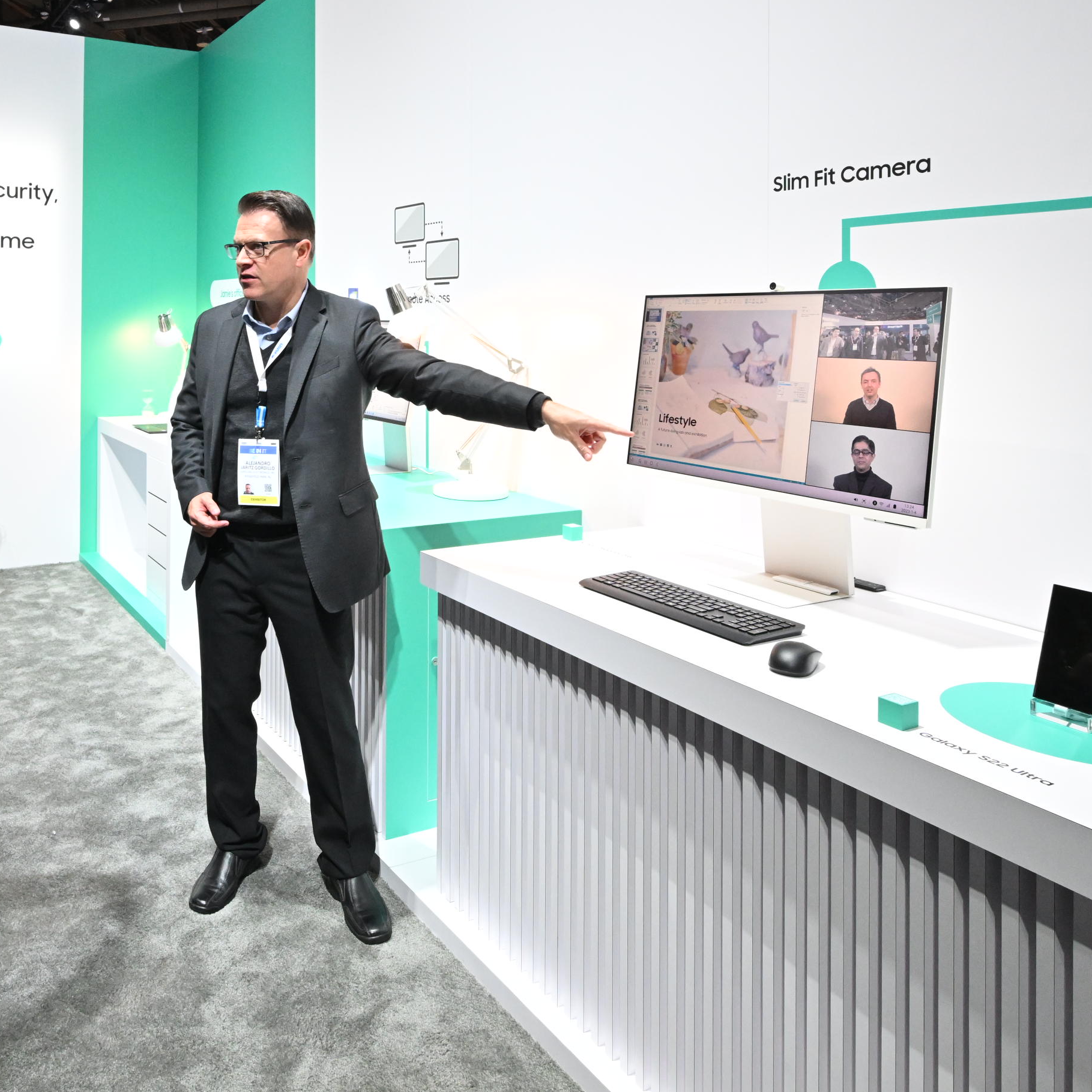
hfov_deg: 55.5
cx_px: 320
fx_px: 998
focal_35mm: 28
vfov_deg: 55.4
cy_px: 316
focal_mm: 14.5
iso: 2500
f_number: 7.1
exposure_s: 1/100
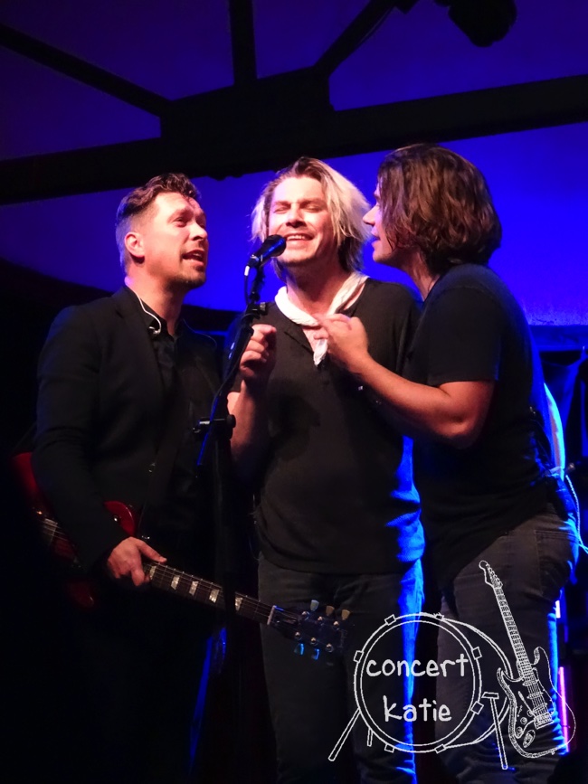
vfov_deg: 14.6
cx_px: 294
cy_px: 392
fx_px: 3058
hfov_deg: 11.0
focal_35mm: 135
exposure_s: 1/20
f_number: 5.6
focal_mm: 23.11
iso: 2500
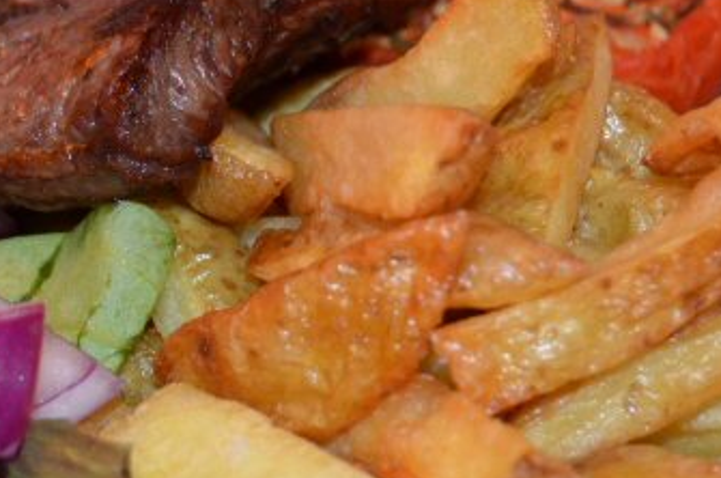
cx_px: 121
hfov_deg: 13.1
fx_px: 3128
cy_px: 306
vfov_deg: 8.7
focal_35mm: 156
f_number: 4.5
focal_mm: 35
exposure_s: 1/60
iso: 1800
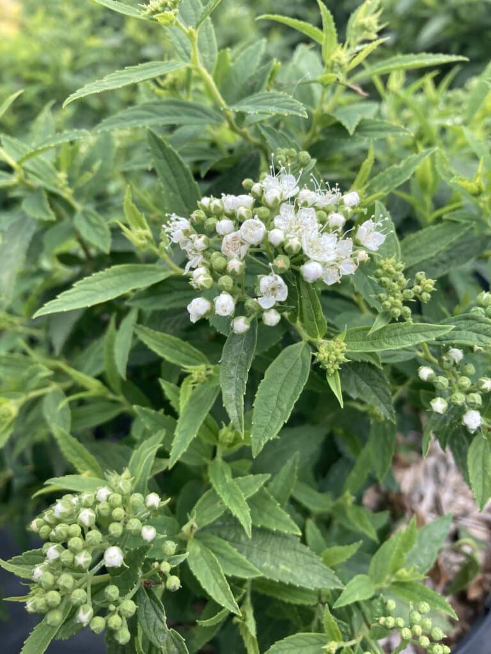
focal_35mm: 28
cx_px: 246
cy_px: 327
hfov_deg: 49.7
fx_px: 530
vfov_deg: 63.4
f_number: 1.8
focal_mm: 3.99
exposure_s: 1/475
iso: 20
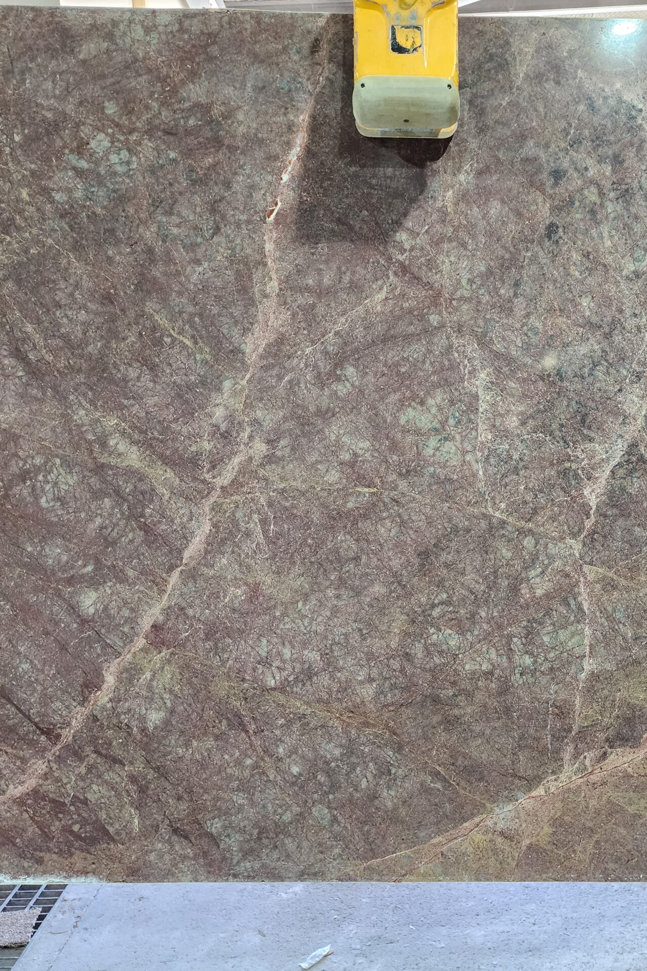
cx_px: 429
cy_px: 487
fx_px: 863
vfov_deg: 58.7
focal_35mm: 32
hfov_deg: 40.6
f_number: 1.8
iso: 320
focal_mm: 6.4
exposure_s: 1/100
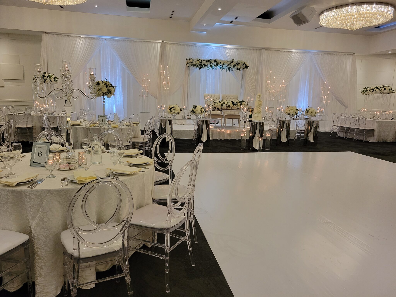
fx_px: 297
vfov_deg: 53.1
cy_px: 148
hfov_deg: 67.3
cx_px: 198
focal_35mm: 26
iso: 320
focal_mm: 5.4
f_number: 1.8
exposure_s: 1/120
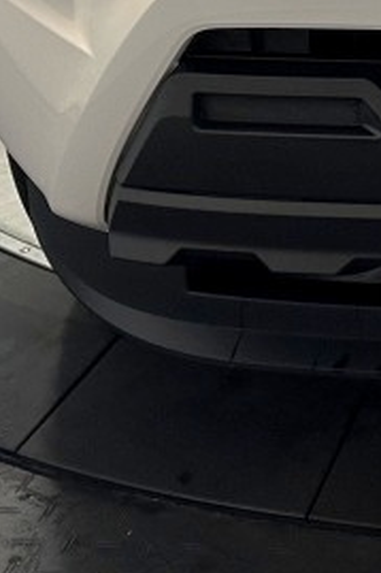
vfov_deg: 19.7
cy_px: -175
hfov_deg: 12.9
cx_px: 711
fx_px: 1510
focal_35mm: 95
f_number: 1.78
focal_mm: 6.86
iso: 160
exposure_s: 1/60
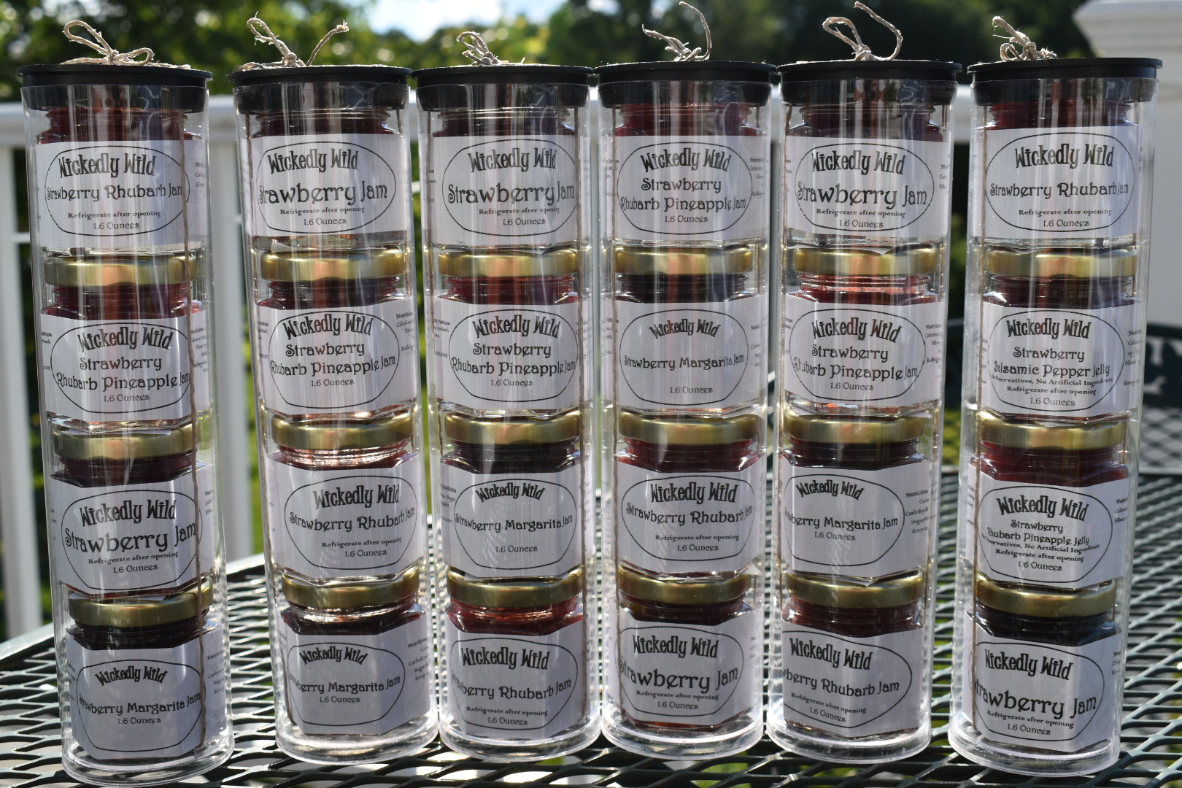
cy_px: 394
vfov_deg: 30.8
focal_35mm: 44
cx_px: 591
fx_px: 1428
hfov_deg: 45.0
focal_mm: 29
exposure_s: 1/250
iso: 100
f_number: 8
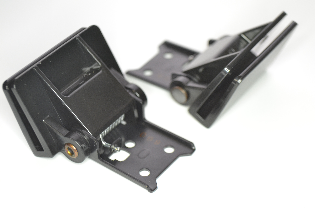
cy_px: 105
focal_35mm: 75
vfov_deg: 18.2
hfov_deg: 27.0
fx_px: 656
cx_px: 158
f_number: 5.6
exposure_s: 1/40
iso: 800
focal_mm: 50
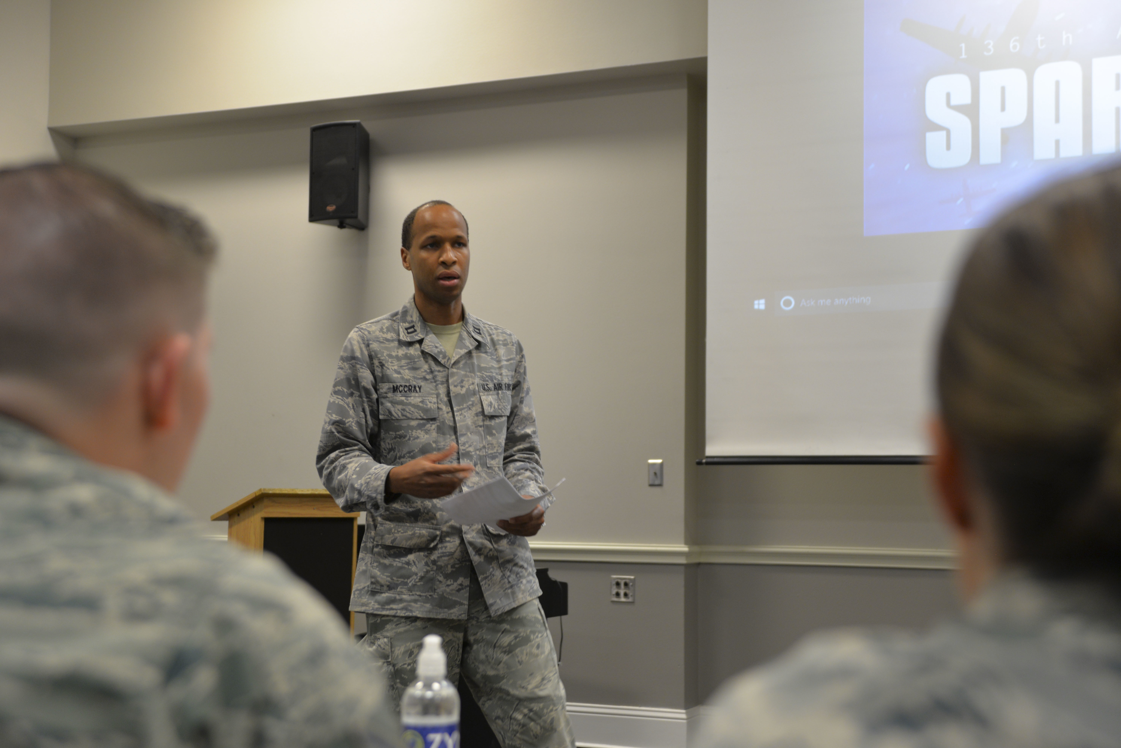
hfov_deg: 41.1
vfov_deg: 28.1
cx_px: 560
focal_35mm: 48
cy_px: 374
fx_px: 1495
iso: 800
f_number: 3.5
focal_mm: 48
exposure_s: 1/50
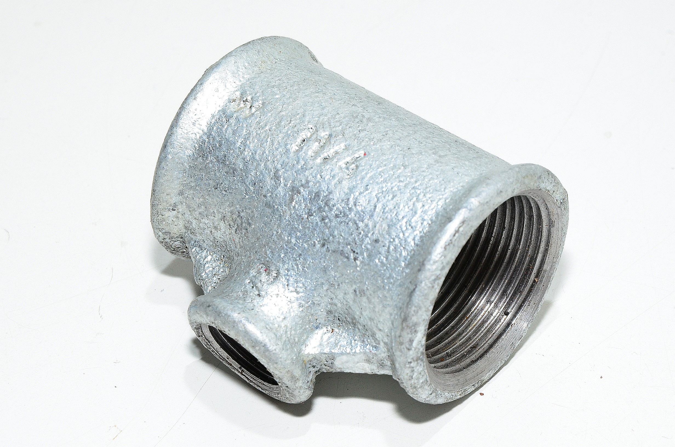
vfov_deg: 8.7
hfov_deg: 13.1
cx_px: 338
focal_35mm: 158
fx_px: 2947
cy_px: 224
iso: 1600
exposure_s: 1/50
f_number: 16
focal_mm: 105
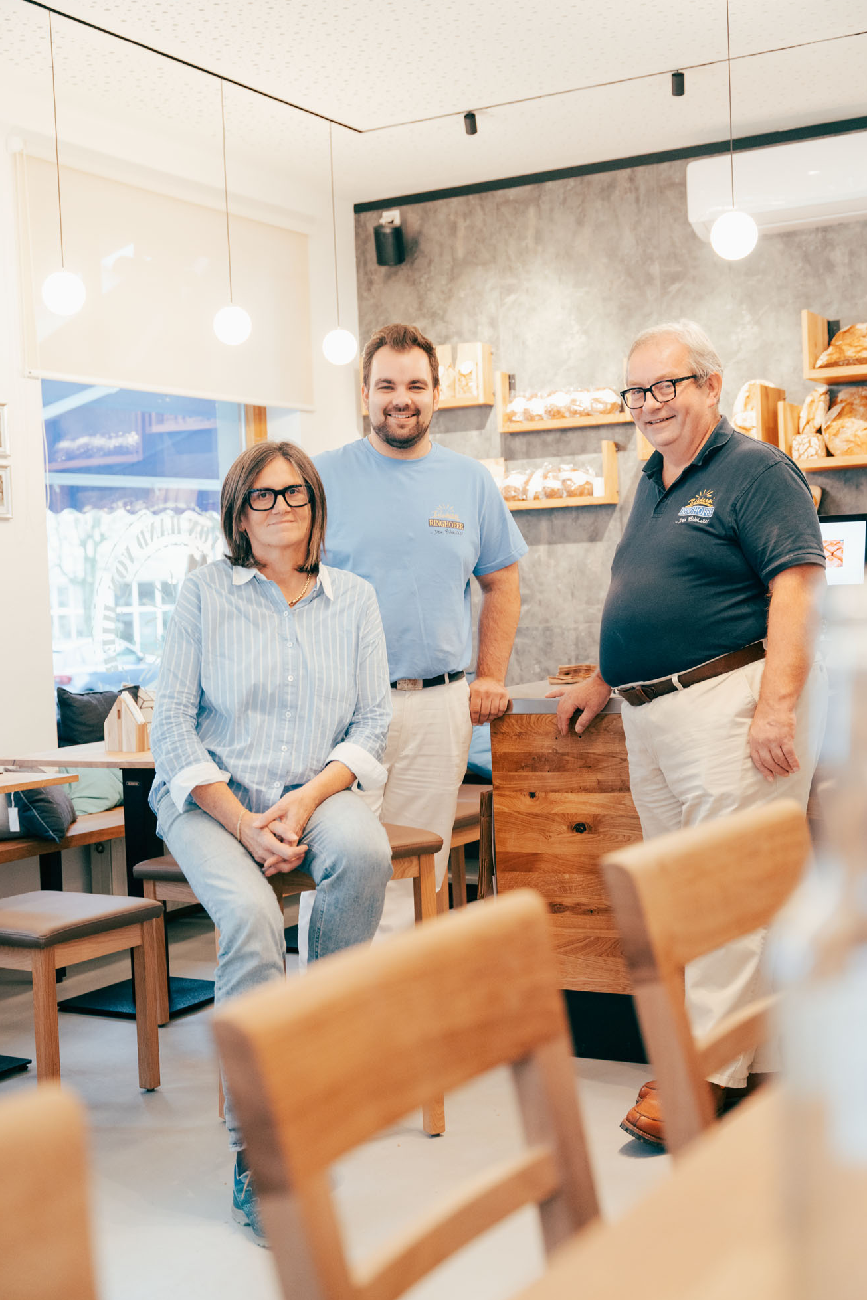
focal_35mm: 47
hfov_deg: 28.6
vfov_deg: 41.8
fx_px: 1702
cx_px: 441
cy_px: 638
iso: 1250
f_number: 3.5
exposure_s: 1/100
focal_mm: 46.1
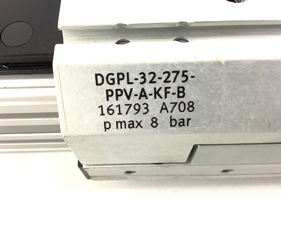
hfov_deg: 54.2
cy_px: 111
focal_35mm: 33
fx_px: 274
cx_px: 140
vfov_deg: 44.5
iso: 160
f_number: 2.4
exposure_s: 1/50
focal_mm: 3.3
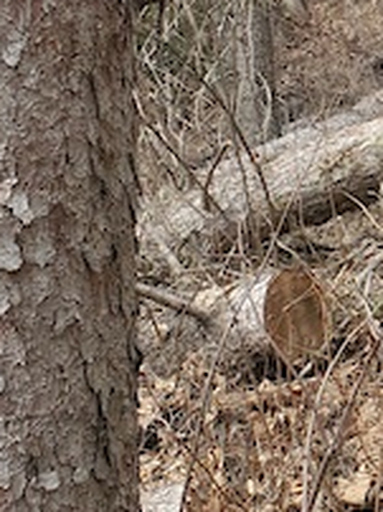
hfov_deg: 12.7
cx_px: 738
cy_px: 41
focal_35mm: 103
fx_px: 1523
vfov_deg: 18.7
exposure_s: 1/195
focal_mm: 4.3
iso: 50
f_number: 2.4
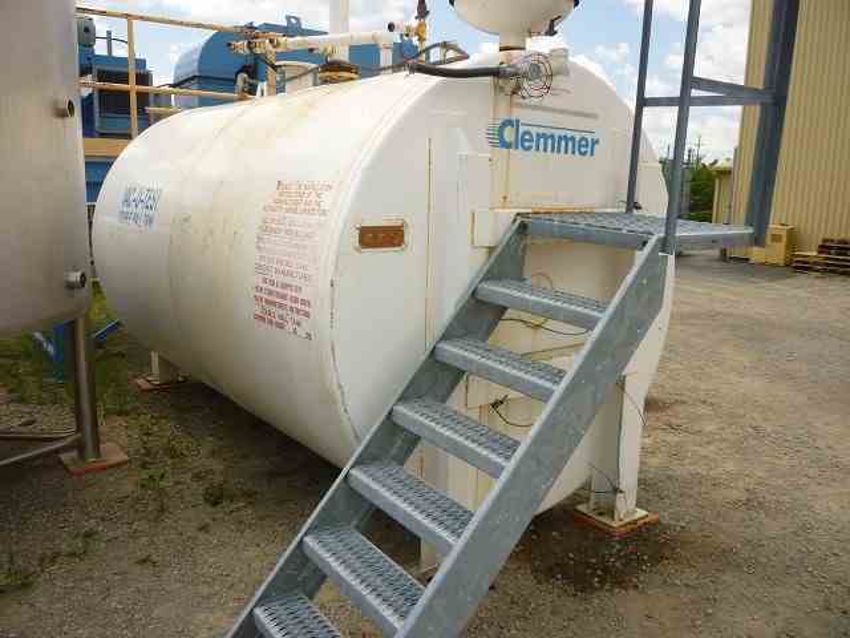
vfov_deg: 48.2
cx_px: 425
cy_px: 319
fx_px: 712
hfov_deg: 61.7
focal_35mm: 29
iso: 80
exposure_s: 1/500
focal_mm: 5.2
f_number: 3.5
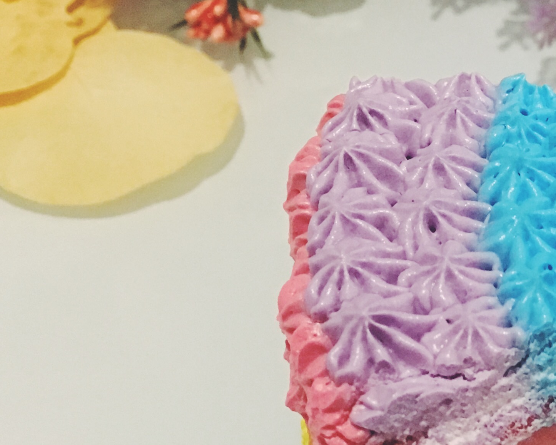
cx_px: 612
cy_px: 348
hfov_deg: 22.7
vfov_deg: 19.2
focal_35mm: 79
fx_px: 1300
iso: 200
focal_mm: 4.15
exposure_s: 1/25
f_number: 2.2
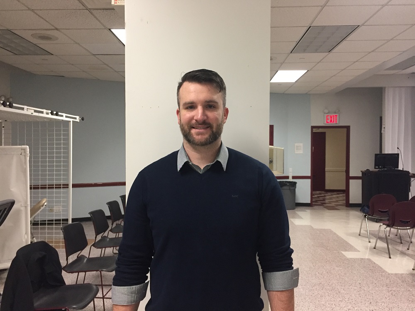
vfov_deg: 48.2
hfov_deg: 61.7
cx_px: 208
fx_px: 348
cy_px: 156
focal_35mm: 29
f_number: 2.2
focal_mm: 4.15
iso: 160
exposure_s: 1/30
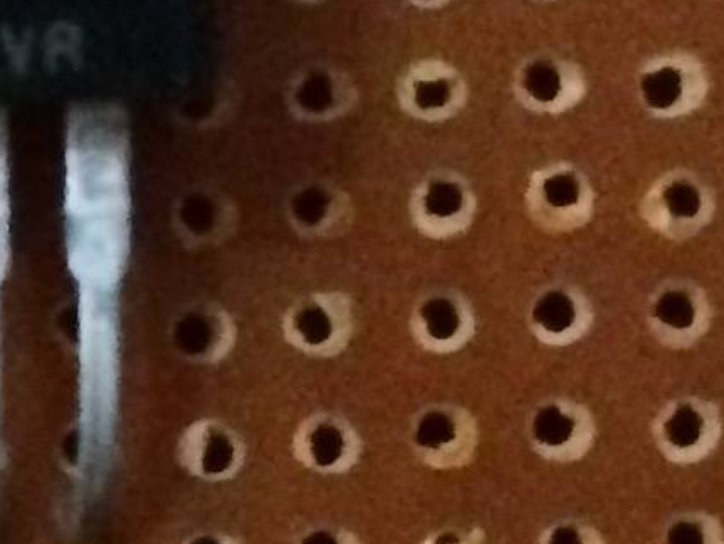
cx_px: -951
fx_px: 4707
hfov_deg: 8.2
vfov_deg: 6.6
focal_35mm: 225
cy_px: 553
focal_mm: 4.15
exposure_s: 1/17
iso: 800
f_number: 2.2
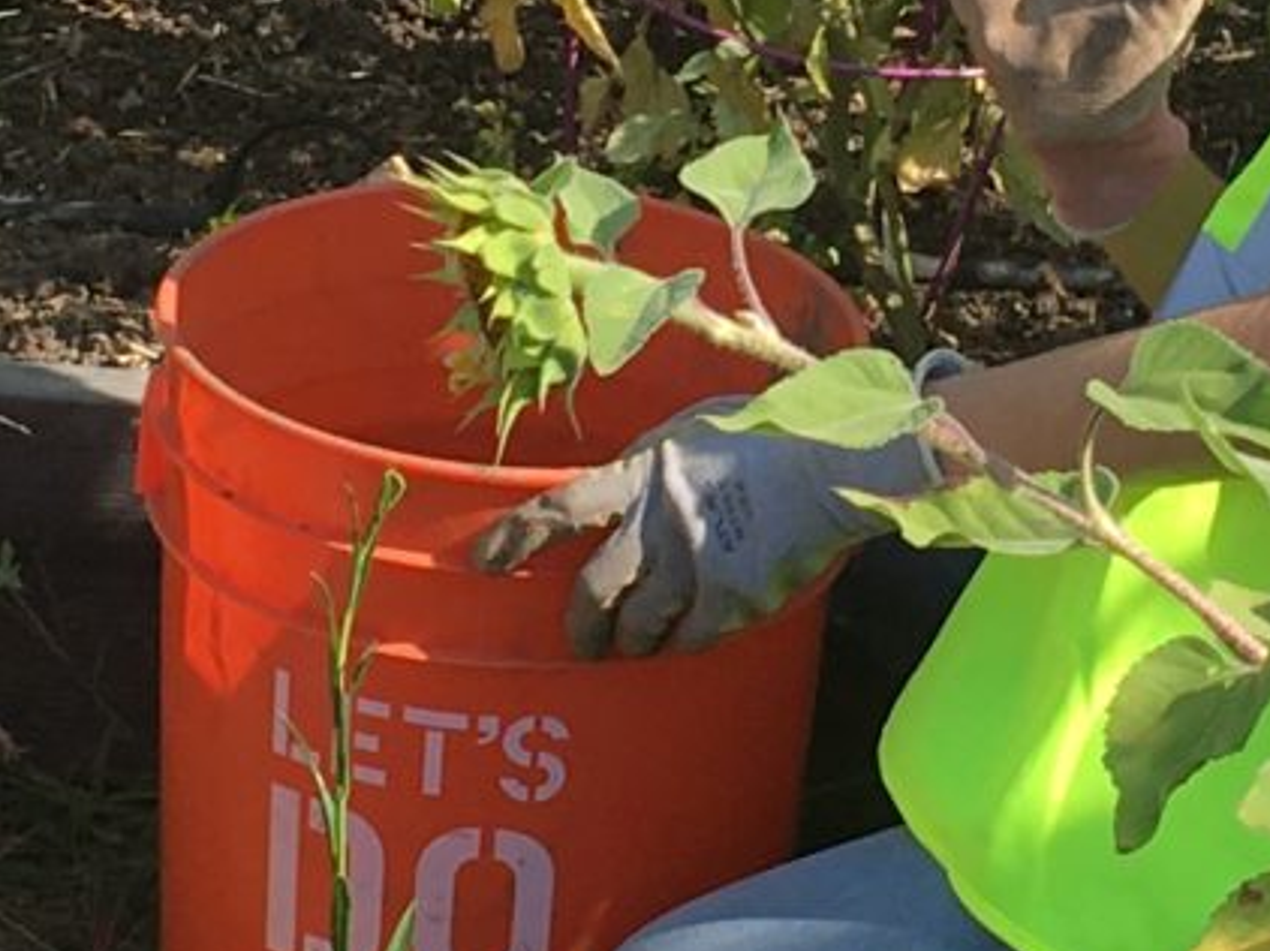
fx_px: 6453
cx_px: 816
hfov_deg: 11.2
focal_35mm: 176
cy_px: 223
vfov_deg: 8.4
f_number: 2.2
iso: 25
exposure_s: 1/818
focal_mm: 4.15
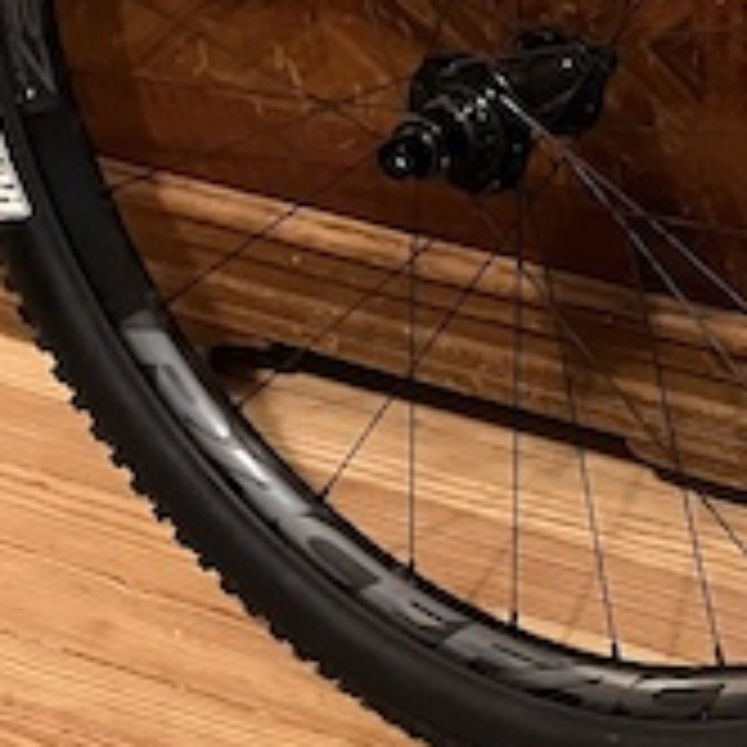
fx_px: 2905
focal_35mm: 119
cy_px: 225
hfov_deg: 13.7
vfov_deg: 14.6
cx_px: 1170
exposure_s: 1/24
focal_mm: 3.99
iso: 640
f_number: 1.8
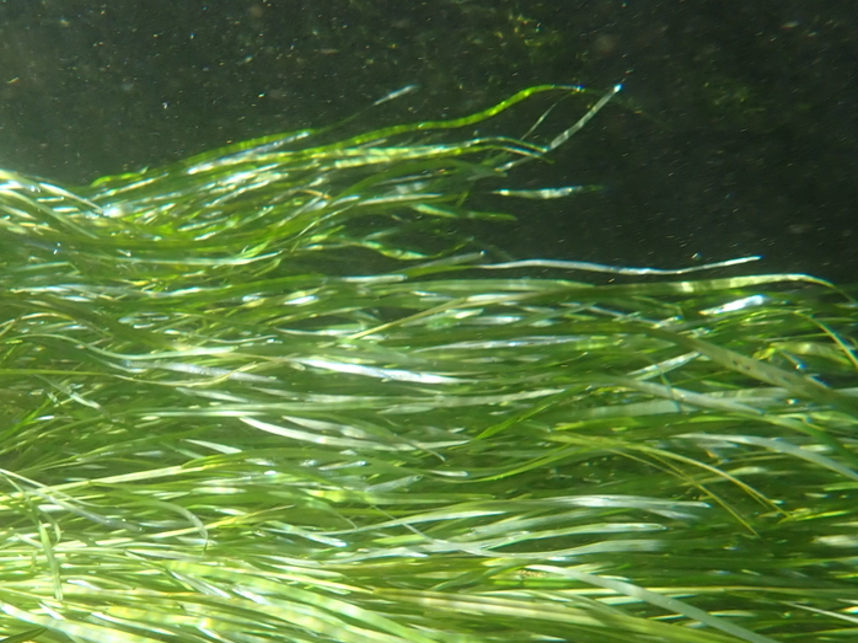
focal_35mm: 43
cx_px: 150
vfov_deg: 33.2
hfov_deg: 41.6
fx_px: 1065
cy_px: 448
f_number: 2.8
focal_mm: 4.5
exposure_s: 1/400
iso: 100
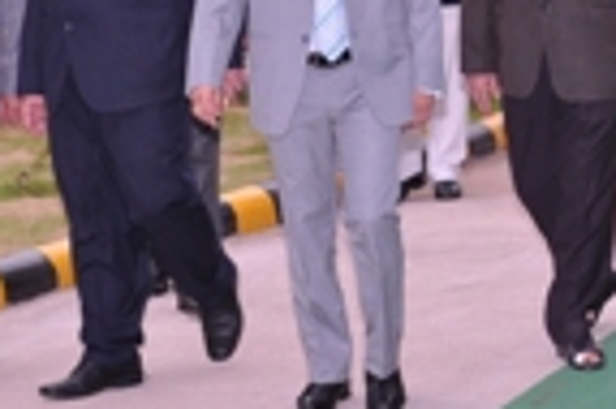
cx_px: 672
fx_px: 2871
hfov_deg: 12.1
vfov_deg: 8.1
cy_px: 86
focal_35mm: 168
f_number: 9
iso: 400
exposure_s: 1/200
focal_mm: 32
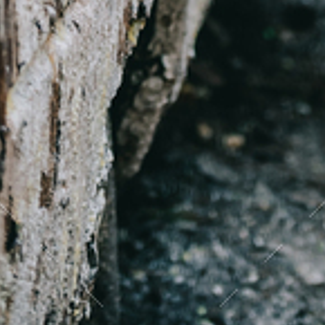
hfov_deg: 3.7
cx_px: 150
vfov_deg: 3.6
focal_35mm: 478
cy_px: -661
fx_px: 5077
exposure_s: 1/640
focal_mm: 92
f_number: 2.8
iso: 400
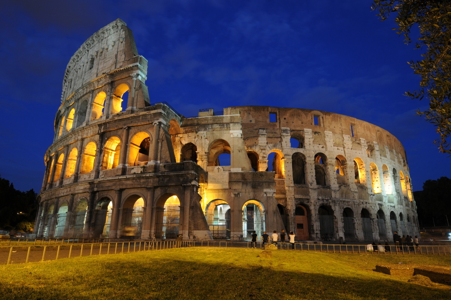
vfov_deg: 59.4
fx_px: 263
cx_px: 226
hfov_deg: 81.3
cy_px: 150
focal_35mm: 21
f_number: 8
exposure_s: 6
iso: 200
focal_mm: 14
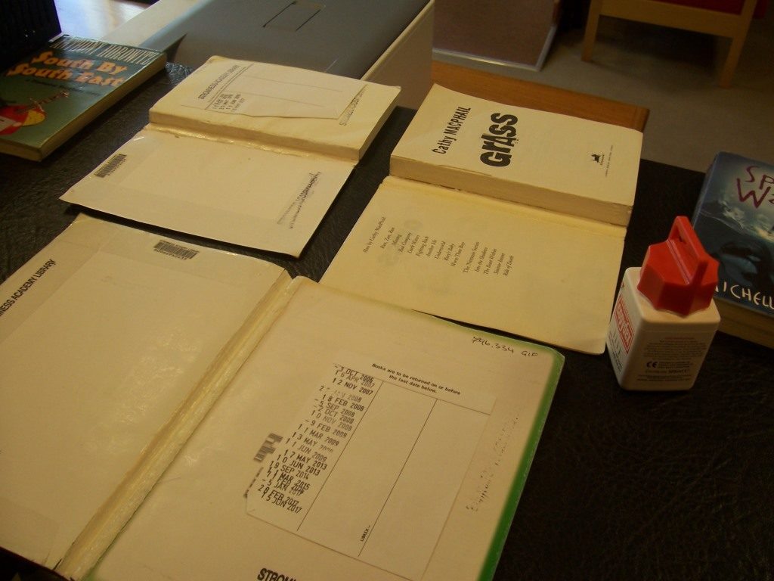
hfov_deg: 54.0
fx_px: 760
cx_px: 387
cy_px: 290
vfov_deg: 41.8
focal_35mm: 34
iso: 80
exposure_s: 1/90
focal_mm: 5.6
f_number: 2.7
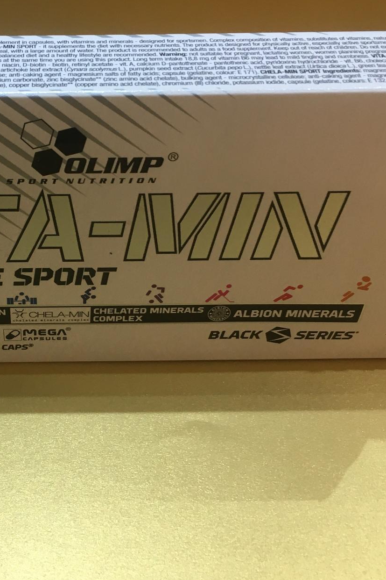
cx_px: 56
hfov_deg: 26.8
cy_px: 289
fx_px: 788
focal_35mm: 49
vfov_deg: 40.3
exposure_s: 1/33
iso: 40
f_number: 2.2
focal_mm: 4.15
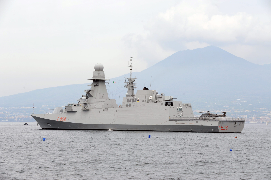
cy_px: 90
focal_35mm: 116
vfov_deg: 11.8
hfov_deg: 17.7
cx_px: 136
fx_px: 873
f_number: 10
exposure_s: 1/400
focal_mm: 116
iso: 200
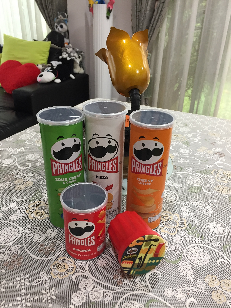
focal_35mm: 29
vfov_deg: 61.7
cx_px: 116
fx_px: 258
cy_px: 154
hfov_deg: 48.2
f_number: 2.2
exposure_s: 1/33
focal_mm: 4.15
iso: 125
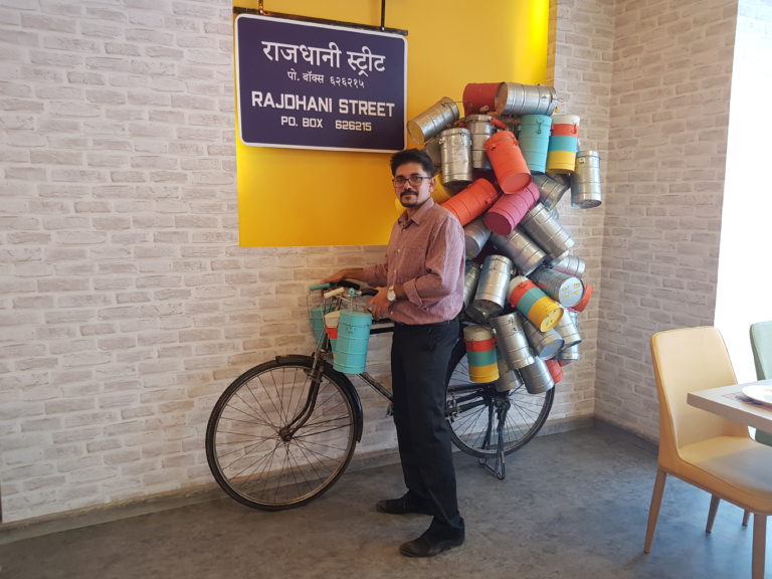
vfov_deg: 53.1
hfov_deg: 67.3
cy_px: 290
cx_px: 386
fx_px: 580
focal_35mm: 26
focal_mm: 4.2
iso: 100
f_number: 1.7
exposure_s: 1/50
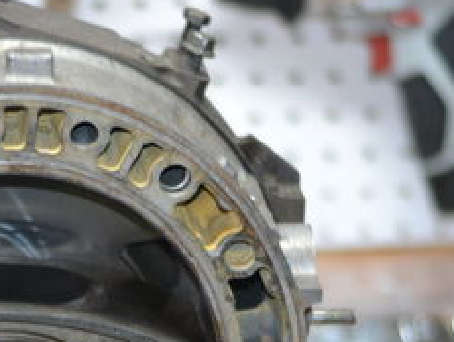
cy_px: 448
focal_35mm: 218
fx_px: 2864
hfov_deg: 9.0
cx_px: 31
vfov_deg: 6.8
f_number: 1.8
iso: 450
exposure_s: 1/60
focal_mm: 50
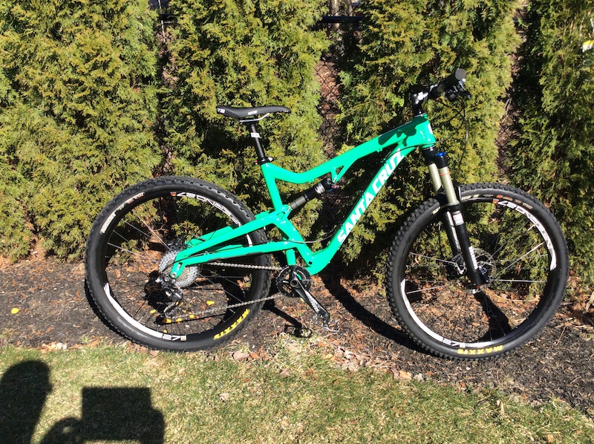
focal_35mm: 32
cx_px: 297
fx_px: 548
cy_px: 222
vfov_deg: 44.1
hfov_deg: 56.9
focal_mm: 3.3
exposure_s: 1/743
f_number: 2.4
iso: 32
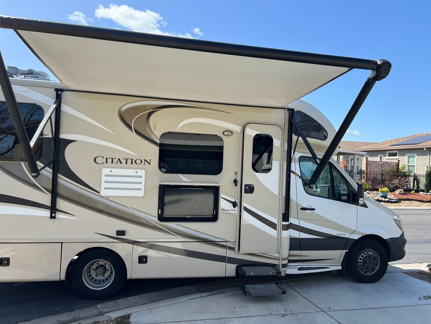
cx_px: 216
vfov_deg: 53.1
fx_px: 324
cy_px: 162
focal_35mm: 26
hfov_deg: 67.3
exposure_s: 1/2008
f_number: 1.5
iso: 50
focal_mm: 5.7
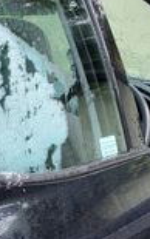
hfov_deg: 12.1
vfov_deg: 17.8
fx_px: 699
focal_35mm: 107
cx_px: 142
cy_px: 339
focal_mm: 5.4
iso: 64
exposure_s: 1/100
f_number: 1.8
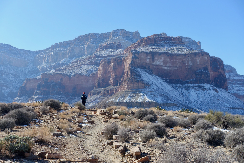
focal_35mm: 55
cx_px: 122
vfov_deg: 24.7
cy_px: 82
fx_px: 373
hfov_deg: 36.2
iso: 125
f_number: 5.6
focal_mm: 20.25
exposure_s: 1/400
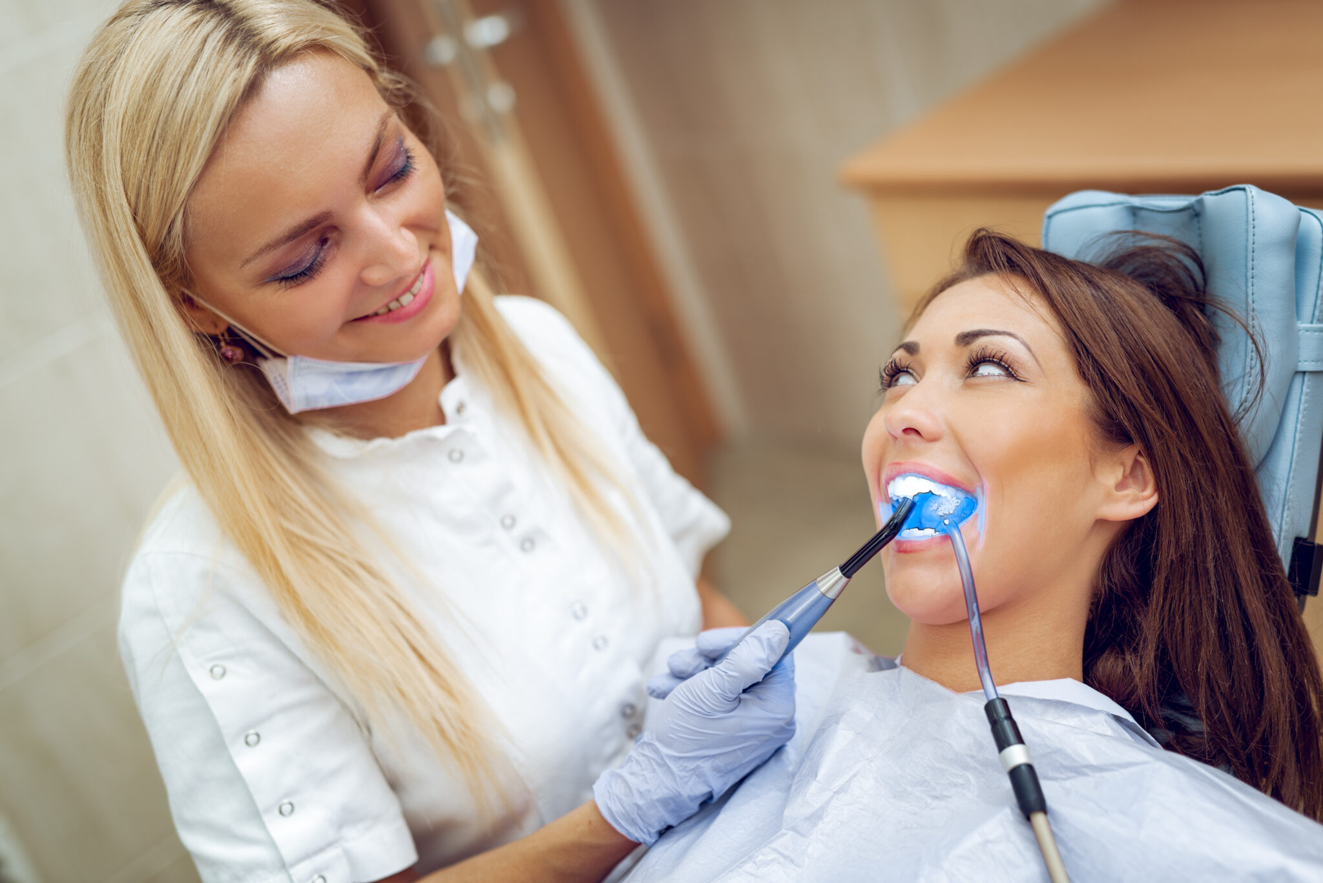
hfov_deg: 39.6
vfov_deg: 27.0
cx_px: 662
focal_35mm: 50
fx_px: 1838
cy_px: 442
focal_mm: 50
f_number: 2
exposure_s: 1/100
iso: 100
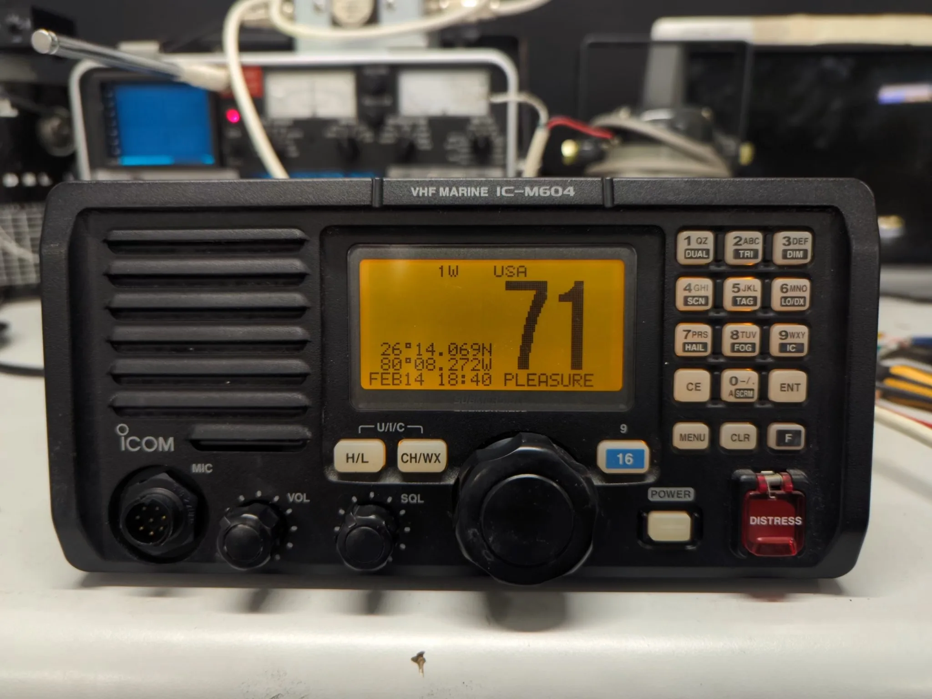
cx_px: 466
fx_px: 646
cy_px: 350
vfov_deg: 56.8
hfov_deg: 71.6
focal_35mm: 24
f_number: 1.85
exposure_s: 1/30.9
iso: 77
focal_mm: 6.81
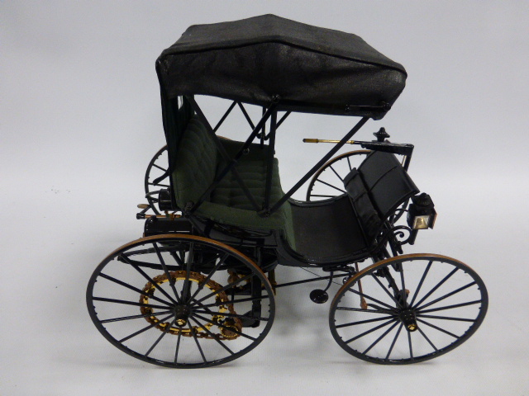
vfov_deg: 54.9
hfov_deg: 69.4
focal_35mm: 25
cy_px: 198
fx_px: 382
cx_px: 264
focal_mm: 4.3
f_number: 3.3
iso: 400
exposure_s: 1/50
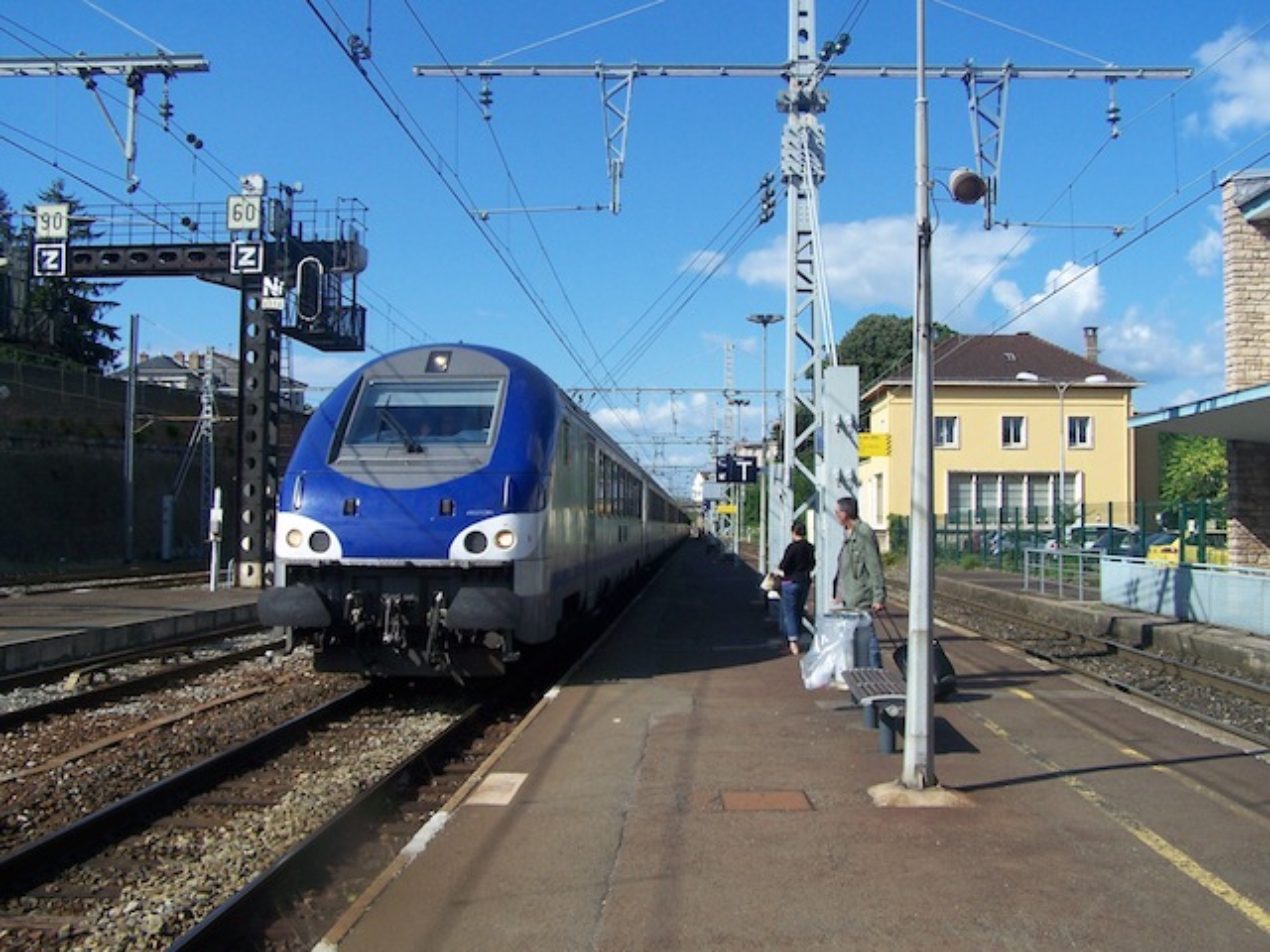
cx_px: 635
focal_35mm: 38
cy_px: 476
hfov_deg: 49.0
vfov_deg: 37.7
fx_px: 1394
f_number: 4
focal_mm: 6.3
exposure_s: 1/640
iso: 80
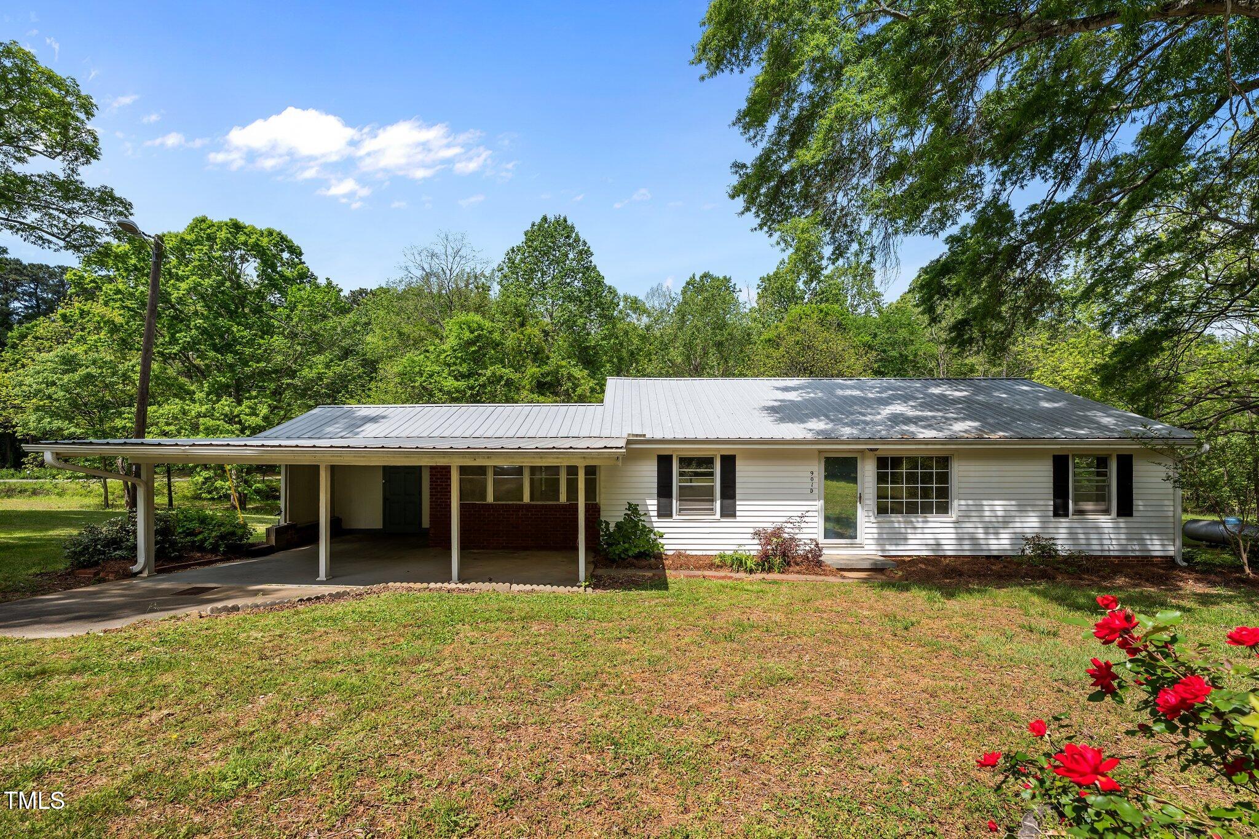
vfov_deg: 81.2
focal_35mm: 14
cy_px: 420
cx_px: 630
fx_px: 490
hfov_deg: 104.3
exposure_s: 1/500
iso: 200
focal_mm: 14
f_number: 7.1
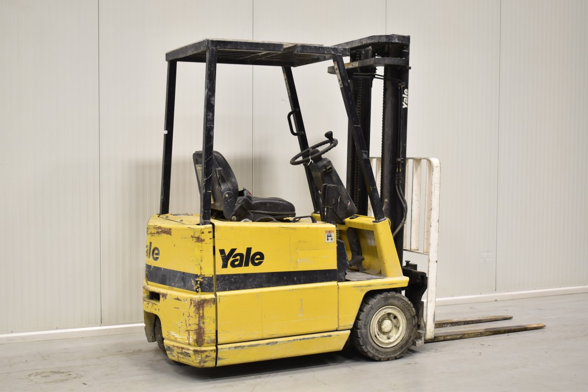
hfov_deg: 41.1
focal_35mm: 48
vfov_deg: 28.1
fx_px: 784
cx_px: 294
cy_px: 196
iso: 800
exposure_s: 1/25
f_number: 5
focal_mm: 32
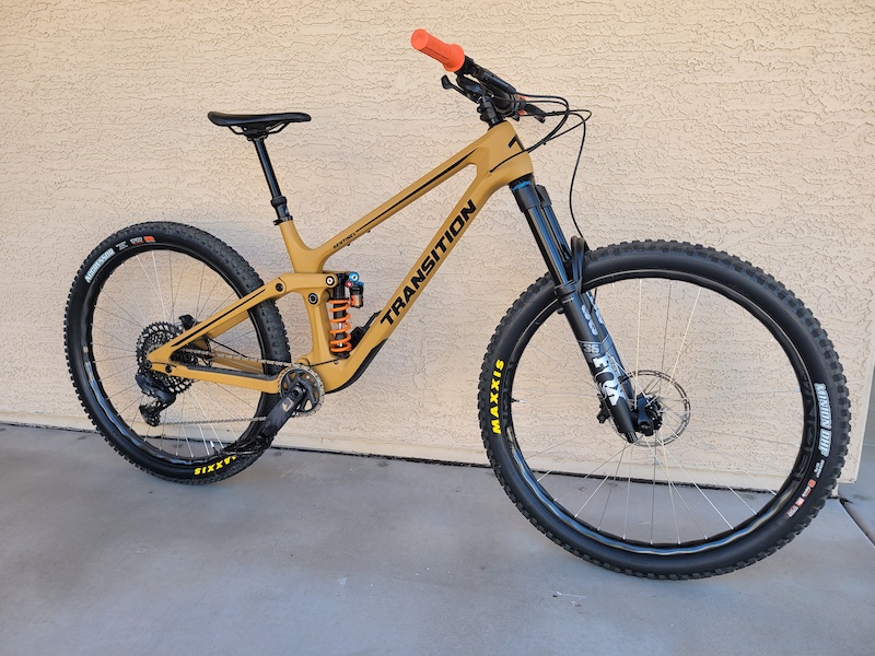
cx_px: 438
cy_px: 328
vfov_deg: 53.1
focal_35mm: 26
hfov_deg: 67.3
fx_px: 657
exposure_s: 1/208
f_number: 1.8
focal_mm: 5.4
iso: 40
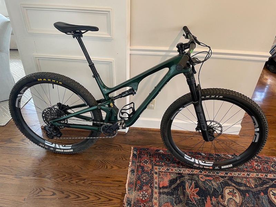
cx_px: 138
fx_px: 207
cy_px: 104
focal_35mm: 26
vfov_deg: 53.1
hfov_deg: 67.3
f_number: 1.6
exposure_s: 1/60
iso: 250
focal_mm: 4.2
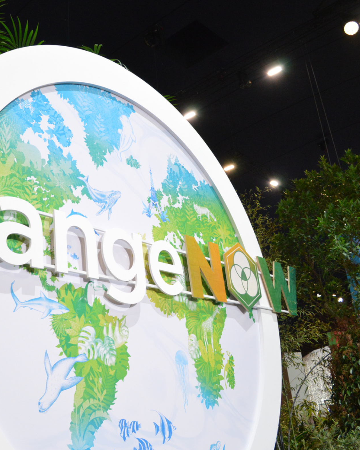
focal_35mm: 43
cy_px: 224
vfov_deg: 42.9
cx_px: 89
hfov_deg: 34.2
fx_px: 573
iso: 1600
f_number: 5
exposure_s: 1/250
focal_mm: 20
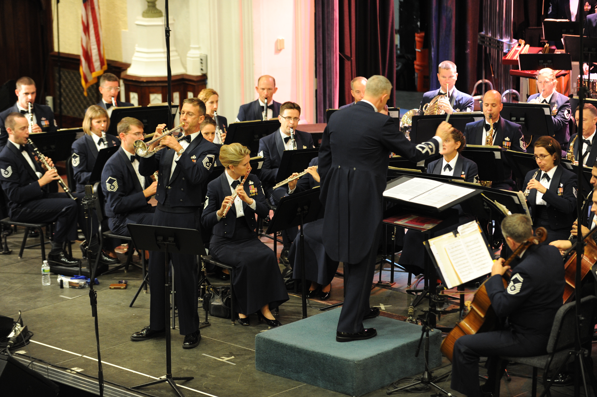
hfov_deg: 17.7
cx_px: 298
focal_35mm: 116
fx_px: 1922
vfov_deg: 11.8
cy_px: 198
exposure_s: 1/50
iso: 1600
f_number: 2.8
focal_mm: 116
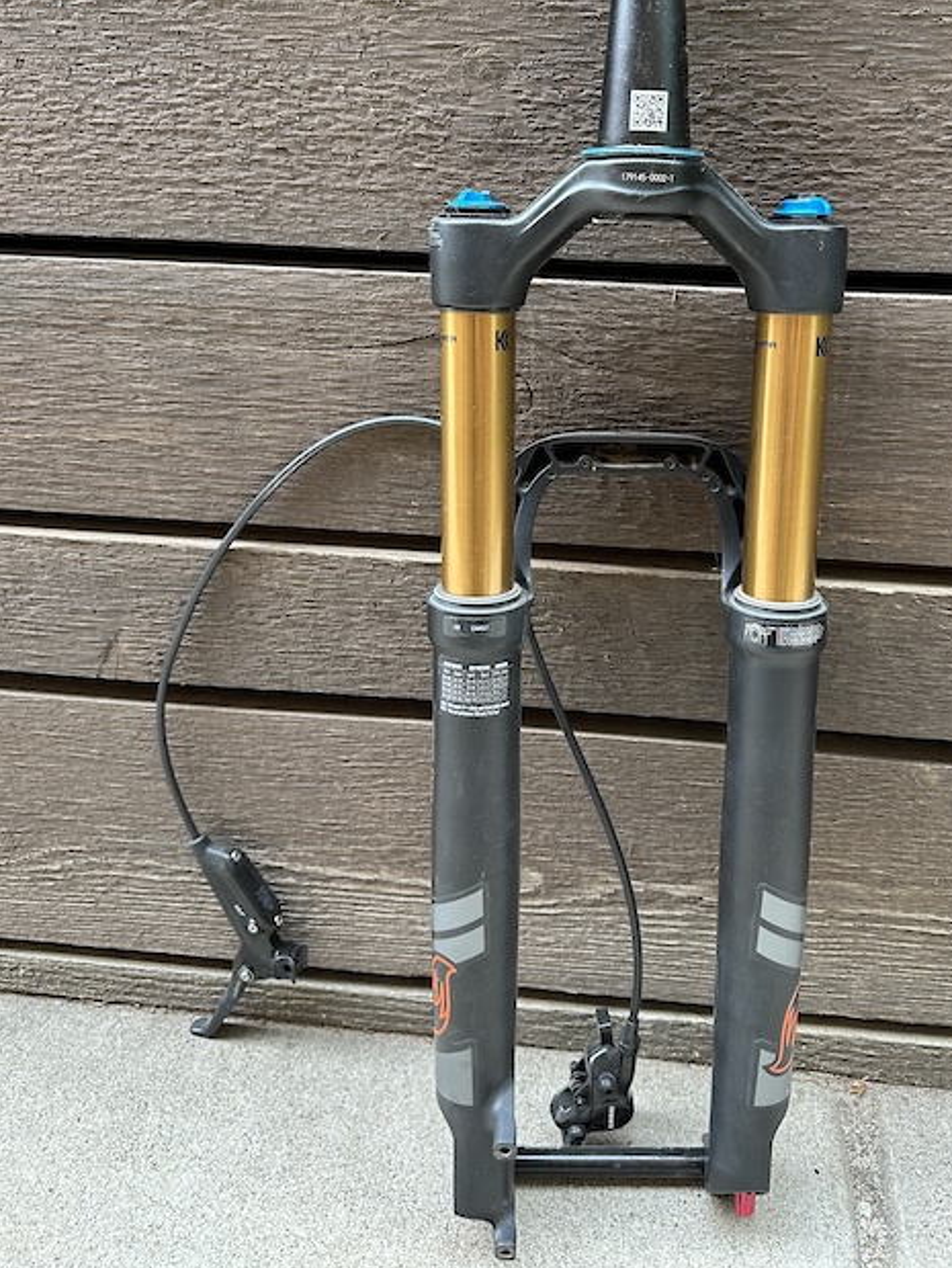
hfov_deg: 45.2
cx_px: 579
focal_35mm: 31
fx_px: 1136
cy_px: 471
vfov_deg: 57.6
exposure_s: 1/121
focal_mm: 6.86
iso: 125
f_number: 1.78
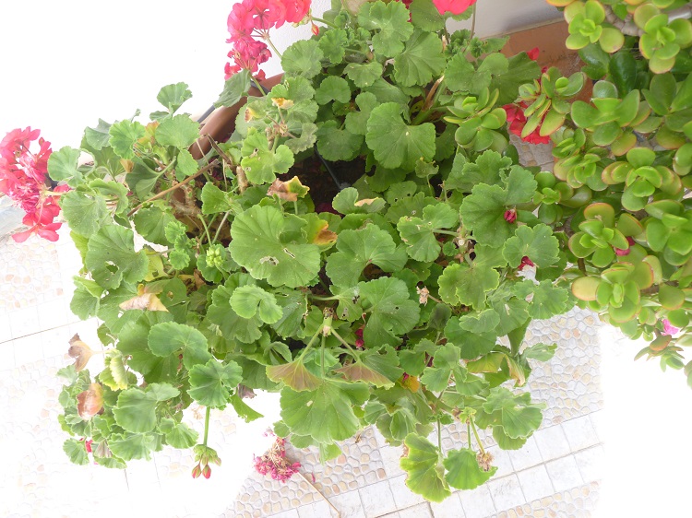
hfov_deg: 58.4
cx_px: 346
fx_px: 620
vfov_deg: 45.4
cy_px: 259
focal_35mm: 31
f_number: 3
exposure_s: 1/60
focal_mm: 5.4
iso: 80
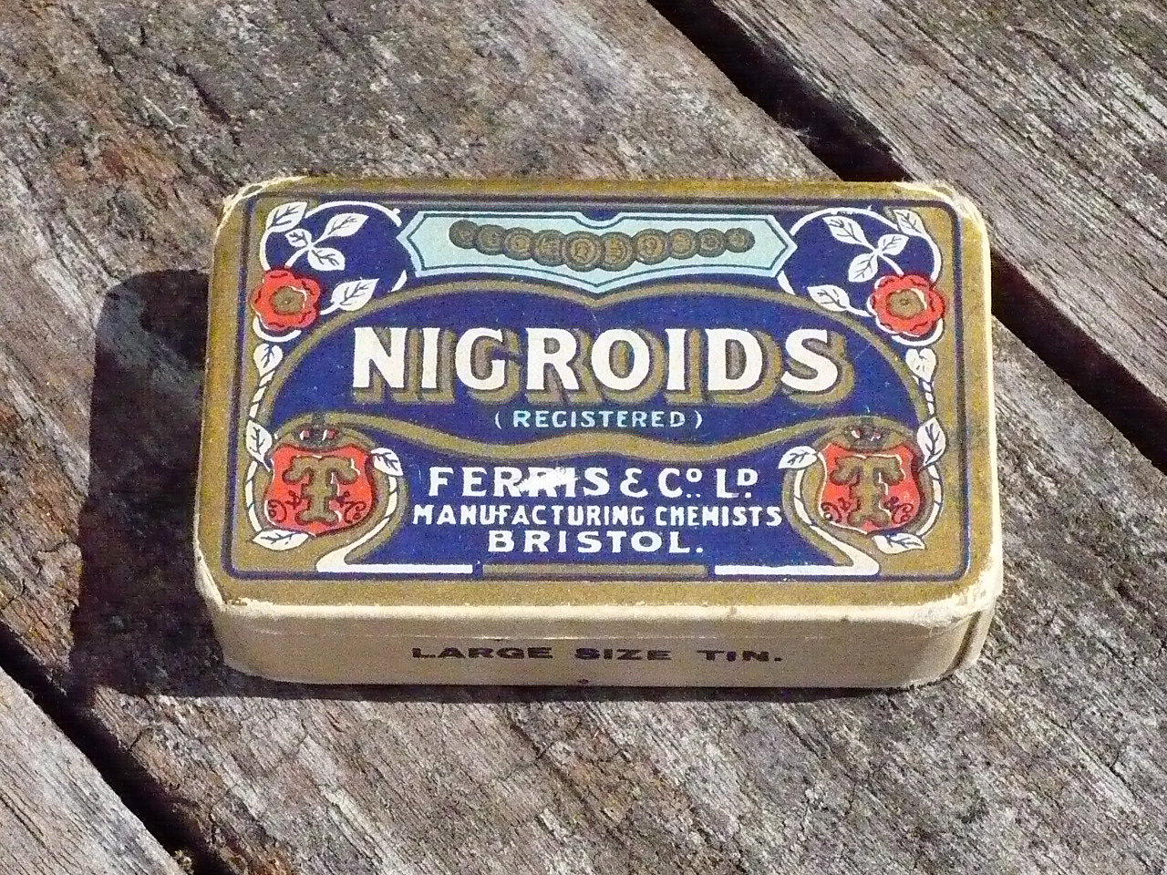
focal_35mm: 131
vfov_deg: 11.3
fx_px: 4416
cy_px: 438
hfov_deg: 15.1
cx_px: 584
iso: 1250
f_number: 10
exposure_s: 1/2000
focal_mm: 14.5
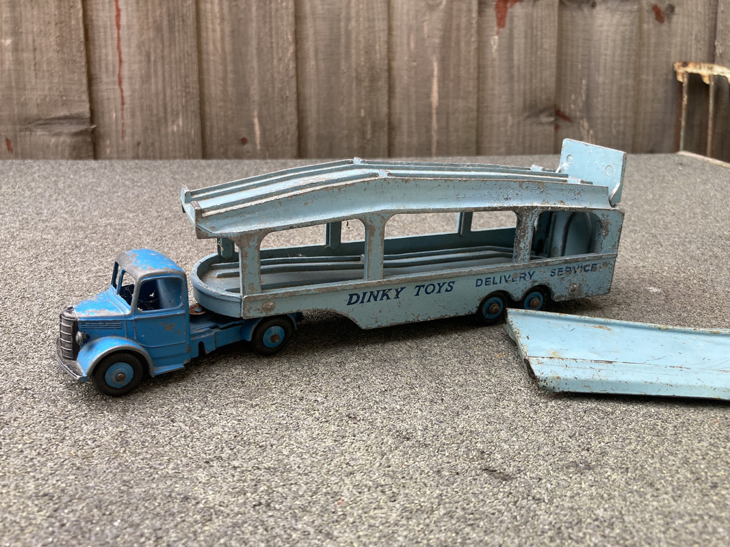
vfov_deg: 49.7
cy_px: 274
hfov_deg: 63.4
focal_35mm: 28
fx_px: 590
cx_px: 365
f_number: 1.8
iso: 32
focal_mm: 3.99
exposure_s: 1/120
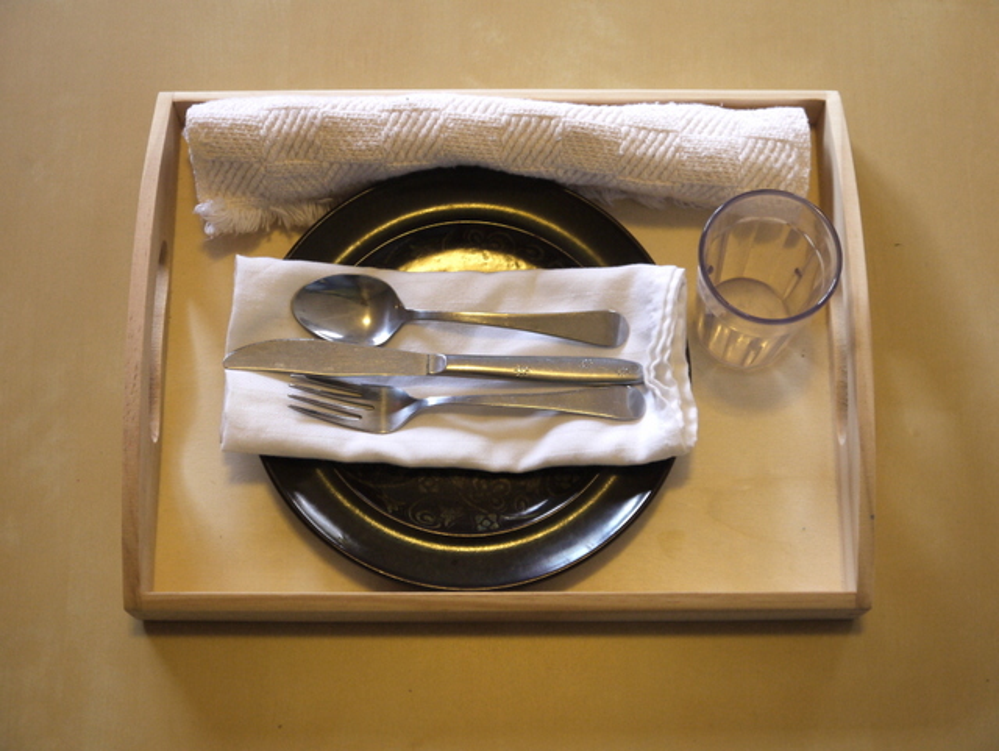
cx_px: 500
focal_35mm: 56
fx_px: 1617
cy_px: 376
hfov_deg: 34.3
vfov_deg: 26.1
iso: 400
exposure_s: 1/60
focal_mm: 28
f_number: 4.8
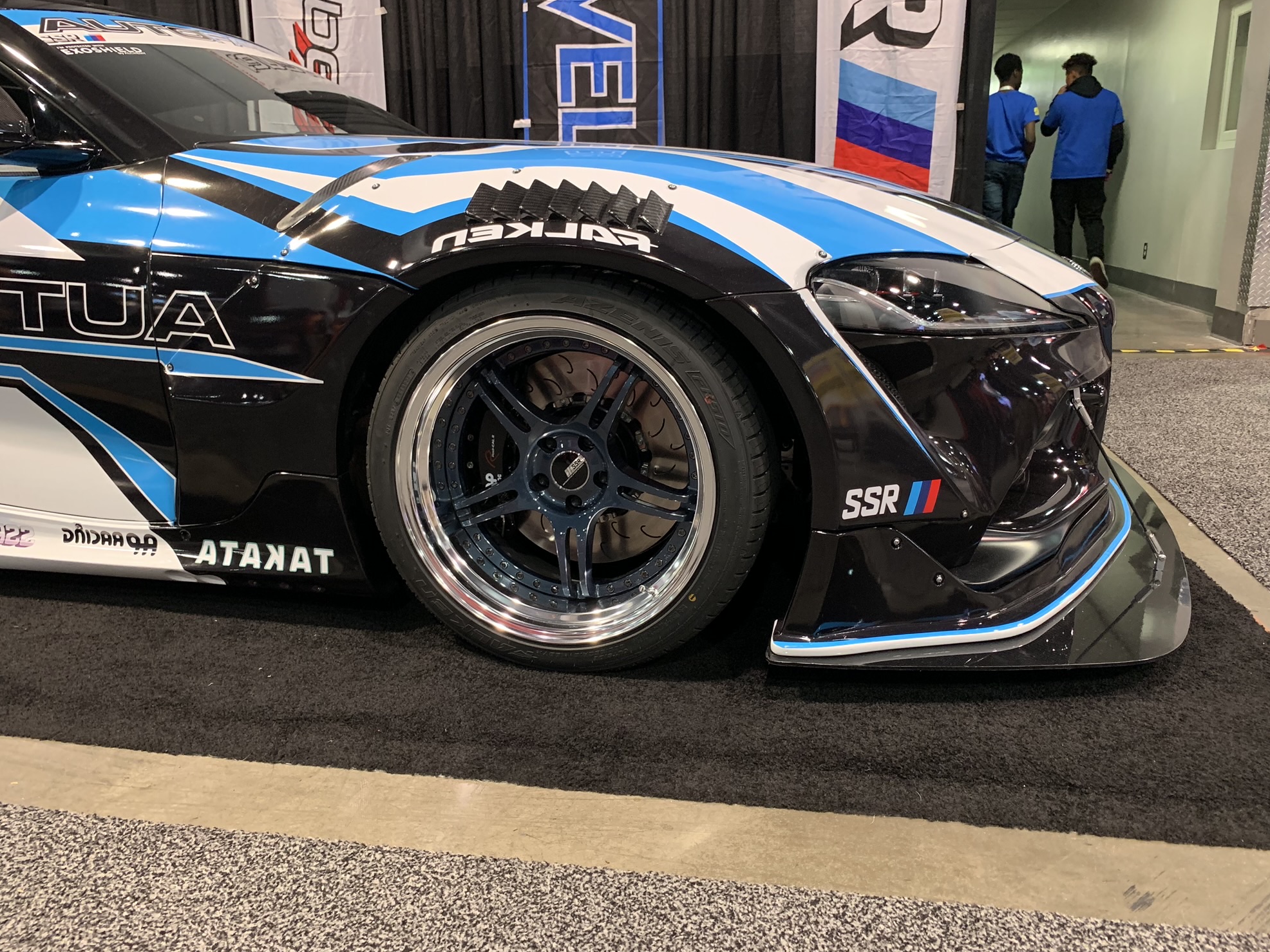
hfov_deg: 65.3
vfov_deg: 51.3
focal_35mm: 27
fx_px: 991
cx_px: 628
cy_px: 459
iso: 400
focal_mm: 4.25
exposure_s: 1/60
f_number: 1.8
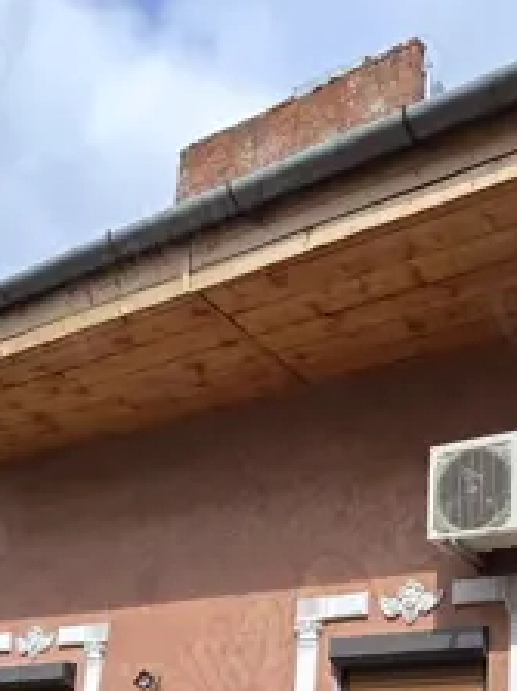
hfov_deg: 38.0
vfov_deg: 44.7
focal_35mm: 35
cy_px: 691
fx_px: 698
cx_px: 461
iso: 50
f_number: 2.2
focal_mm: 2.2
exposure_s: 1/1884
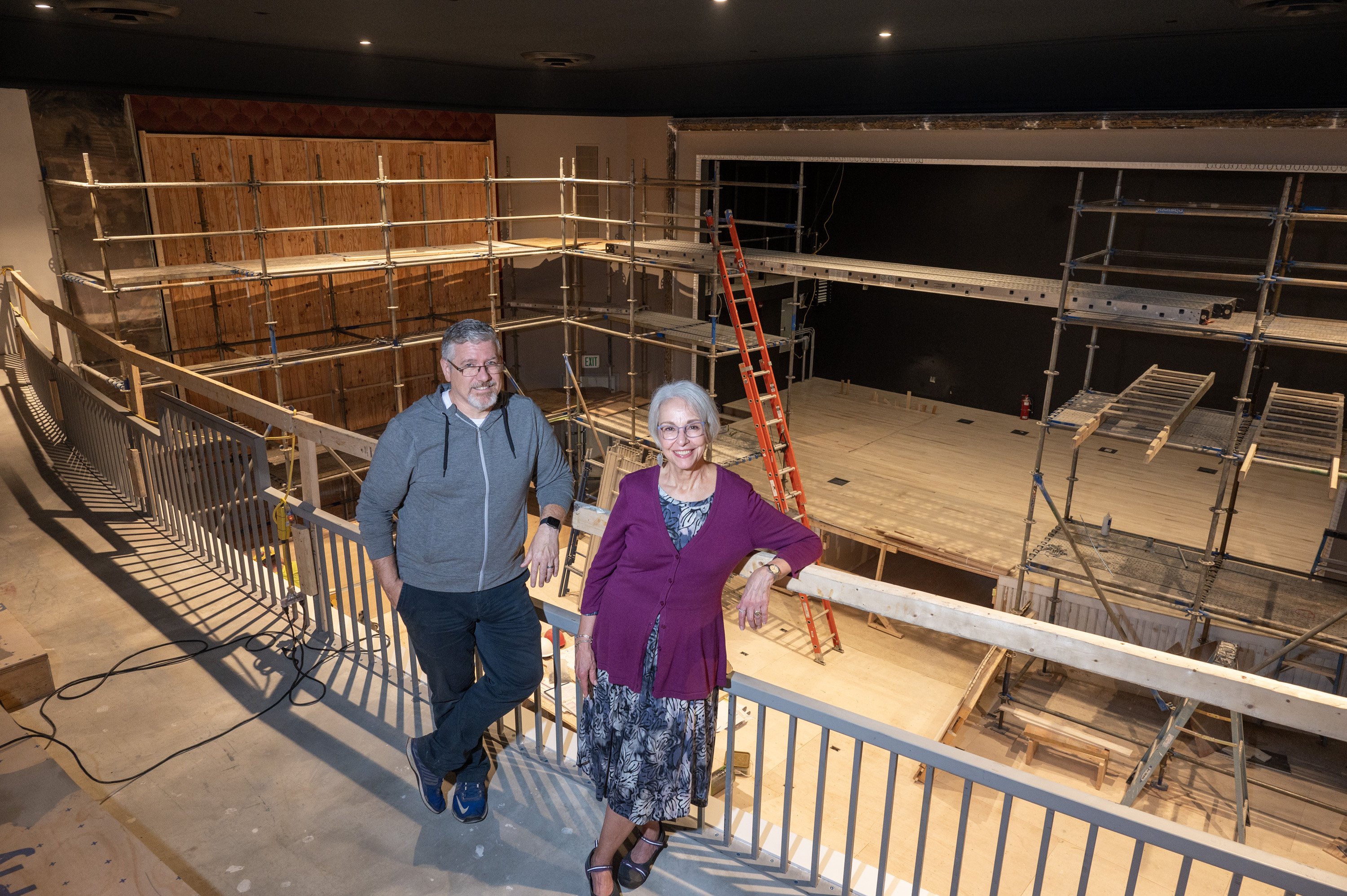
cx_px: 674
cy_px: 448
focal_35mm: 24
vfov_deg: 53.1
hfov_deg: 73.8
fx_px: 897
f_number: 5.6
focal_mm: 24
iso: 1600
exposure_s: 1/100
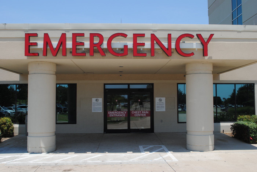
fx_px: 279
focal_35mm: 39
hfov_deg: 49.5
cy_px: 86
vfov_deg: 34.3
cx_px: 128
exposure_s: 1/250
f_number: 8
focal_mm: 26
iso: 100
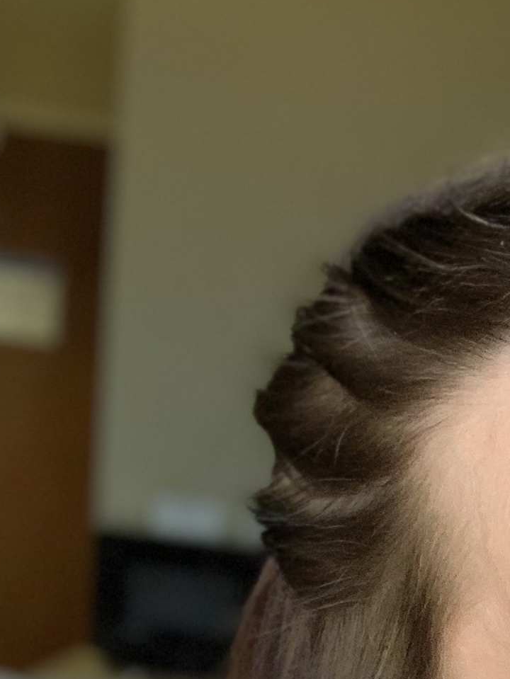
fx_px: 2022
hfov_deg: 13.7
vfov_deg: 17.5
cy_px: 949
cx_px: 707
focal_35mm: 103
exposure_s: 1/121
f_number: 2.2
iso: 64
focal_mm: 2.87
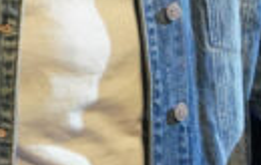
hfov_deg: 1.4
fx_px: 10669
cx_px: 6
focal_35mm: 1496
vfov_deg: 0.9
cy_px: 19
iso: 5000
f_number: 6.3
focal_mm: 187
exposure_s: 1/200
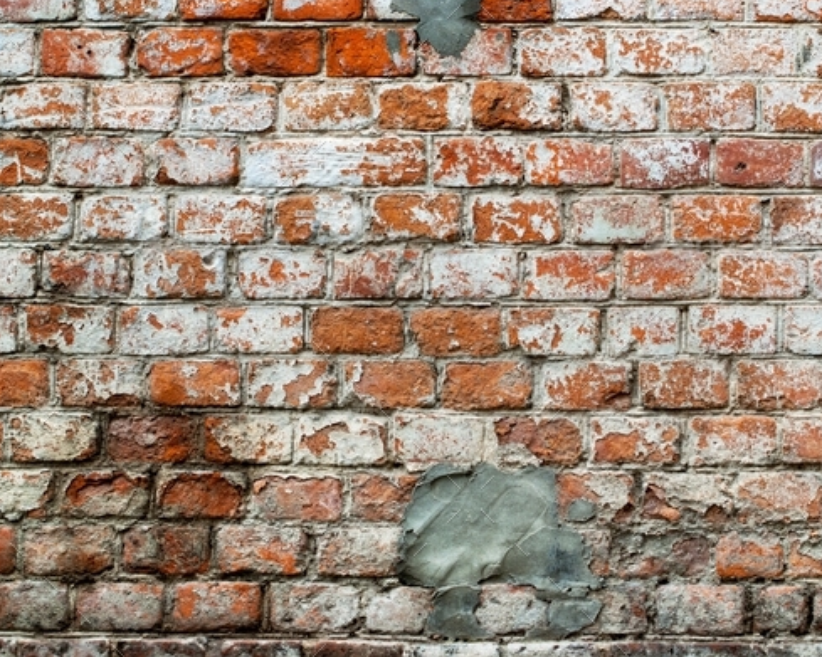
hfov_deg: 22.5
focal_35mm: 85
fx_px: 2067
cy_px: 327
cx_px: 462
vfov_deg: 18.1
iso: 200
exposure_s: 1/100
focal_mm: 50
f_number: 3.2
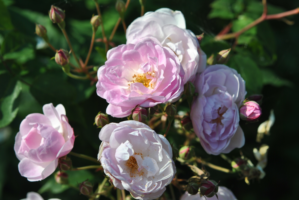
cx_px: 150
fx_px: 748
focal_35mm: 90
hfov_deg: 22.6
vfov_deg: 15.2
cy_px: 100
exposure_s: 1/500
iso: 110
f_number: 5.6
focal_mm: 60
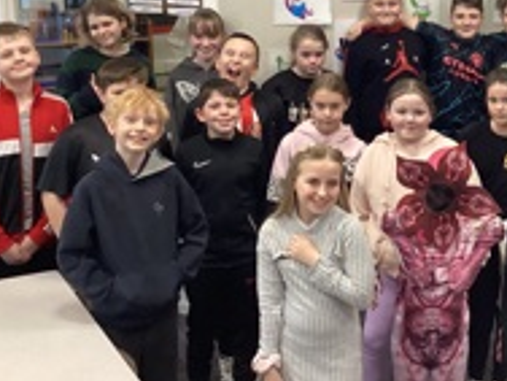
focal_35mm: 66
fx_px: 967
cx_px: 450
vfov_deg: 22.0
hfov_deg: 28.3
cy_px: 76
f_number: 2.4
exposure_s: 1/60
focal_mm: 3.3
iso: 320
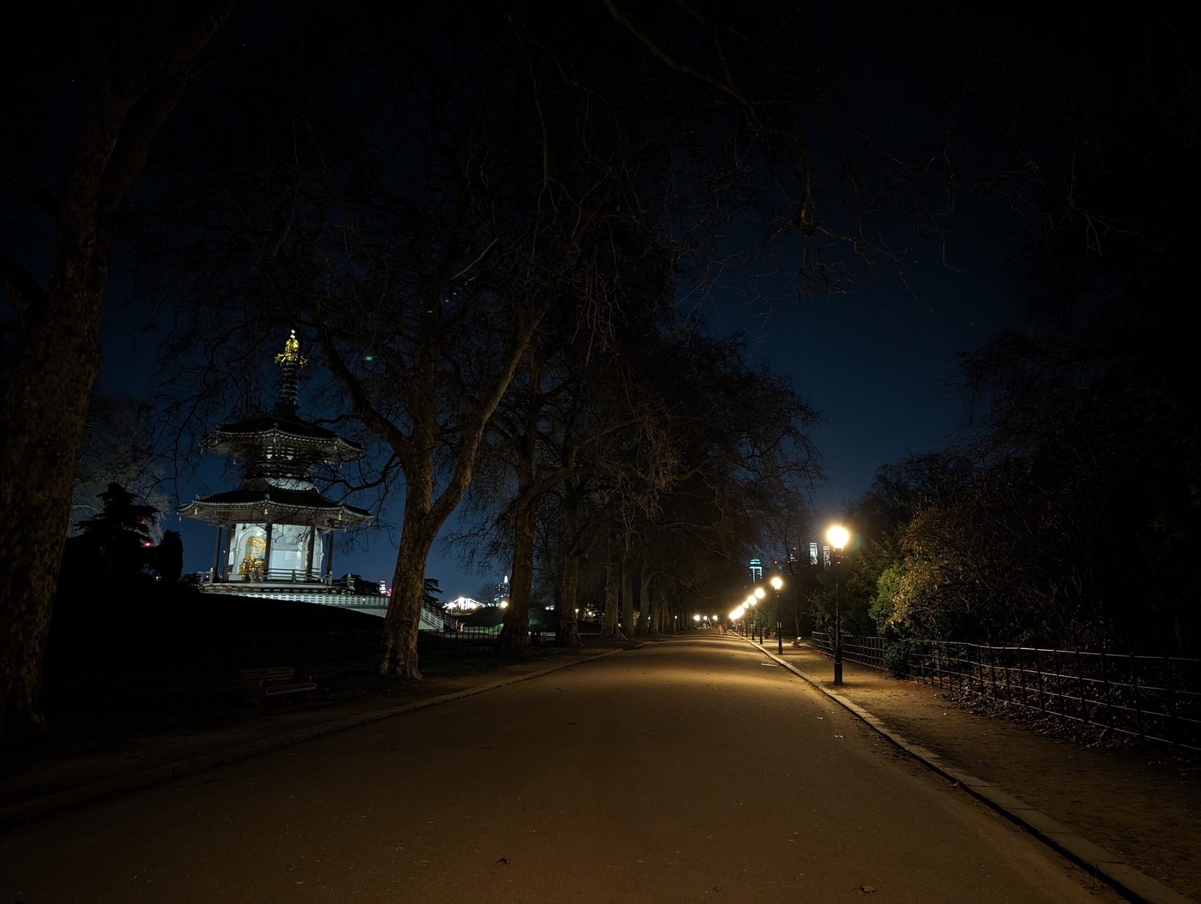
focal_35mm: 24
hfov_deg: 71.5
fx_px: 834
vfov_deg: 56.9
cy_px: 452
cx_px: 600
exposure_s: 1/20
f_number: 1.68
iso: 2678
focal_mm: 6.9
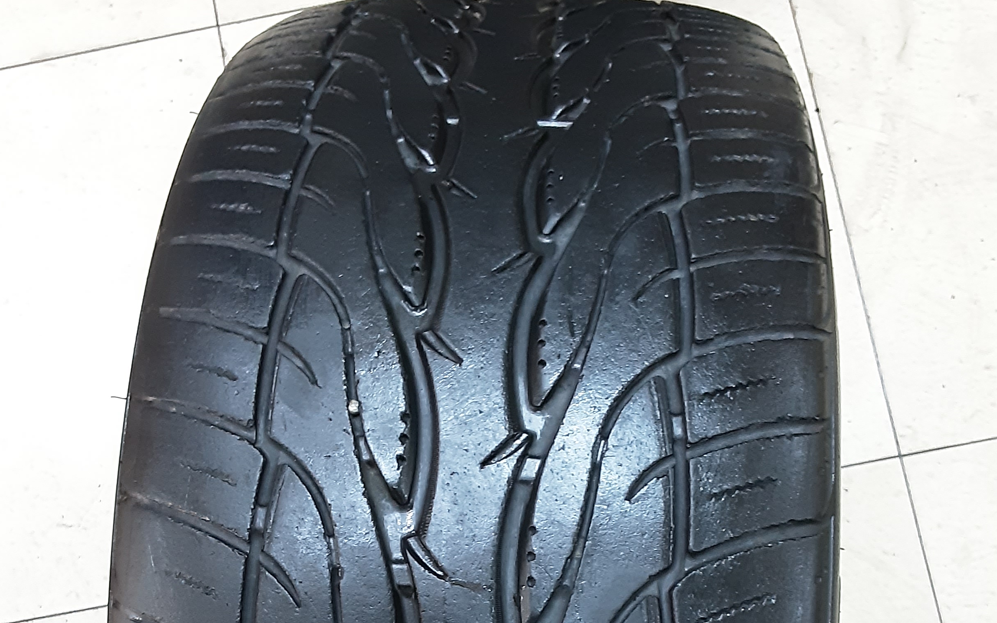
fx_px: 1087
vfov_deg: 30.1
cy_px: 603
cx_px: 496
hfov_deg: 49.3
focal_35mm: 40
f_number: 1.9
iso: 320
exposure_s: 1/25
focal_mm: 2.9
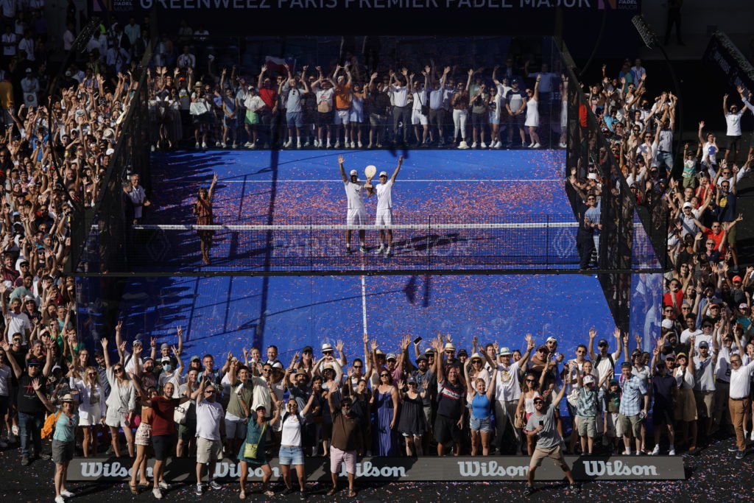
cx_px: 377
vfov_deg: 13.7
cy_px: 252
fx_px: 2095
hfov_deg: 20.4
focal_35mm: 100
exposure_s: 1/1000
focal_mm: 100
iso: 80
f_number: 4.5
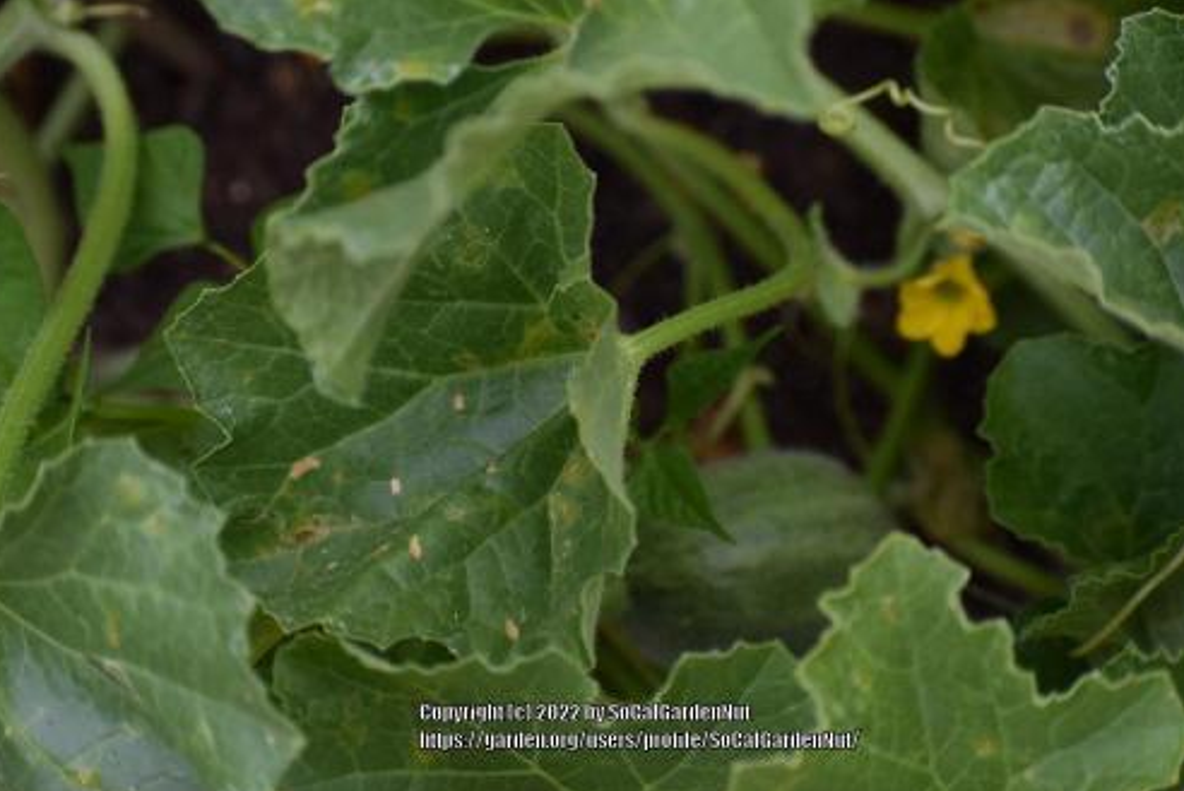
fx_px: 4263
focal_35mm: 130
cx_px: 587
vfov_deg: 10.6
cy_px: 397
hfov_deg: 15.8
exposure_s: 1/400
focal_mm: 85
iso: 800
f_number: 4.8
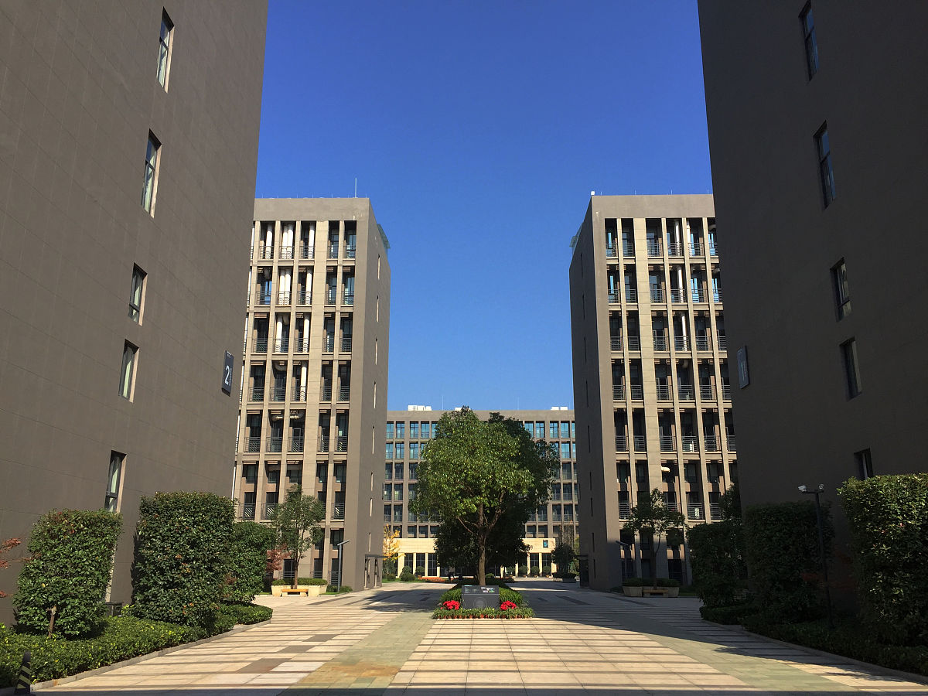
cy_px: 348
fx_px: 777
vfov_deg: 48.2
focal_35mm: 29
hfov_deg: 61.7
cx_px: 464
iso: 32
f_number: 2.2
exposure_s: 1/1799
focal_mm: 4.15
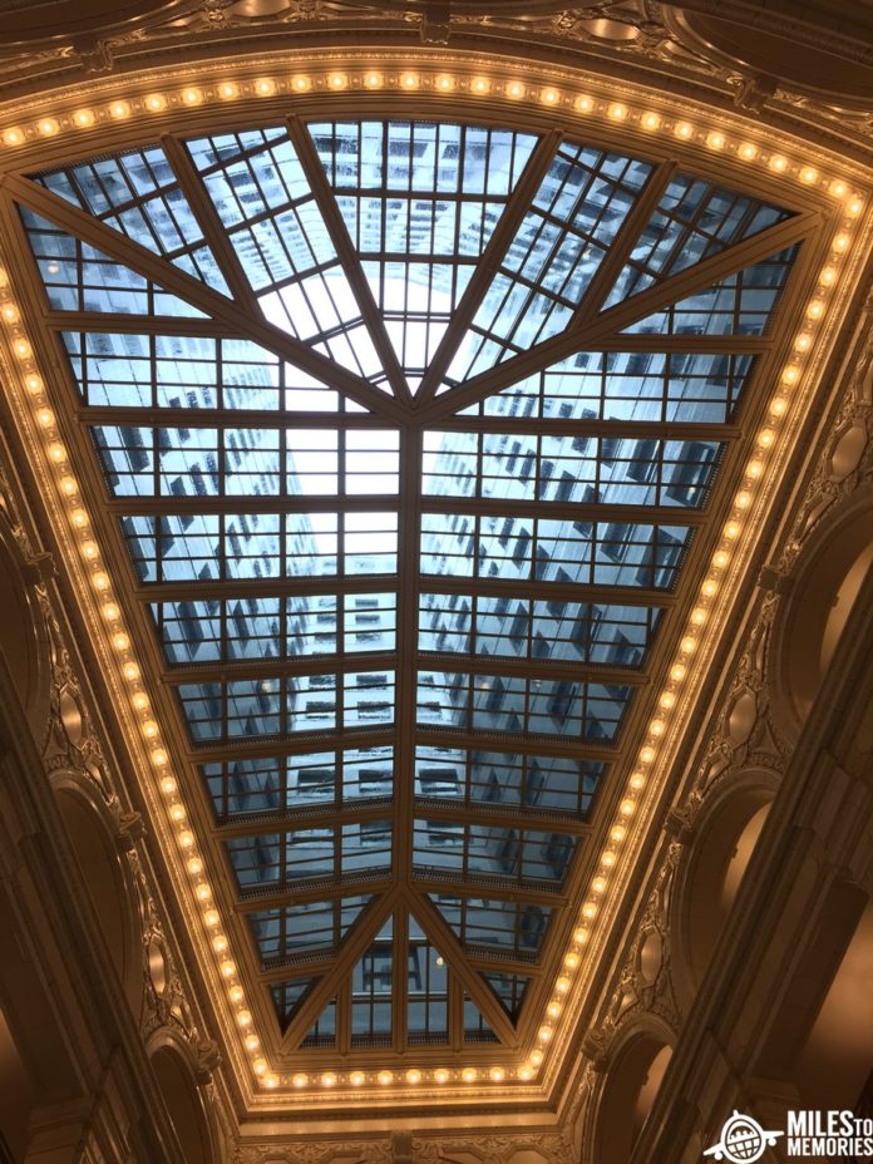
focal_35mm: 29
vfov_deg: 61.7
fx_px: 975
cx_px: 436
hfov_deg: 48.2
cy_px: 582
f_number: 2.2
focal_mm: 4.15
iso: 64
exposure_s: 1/30
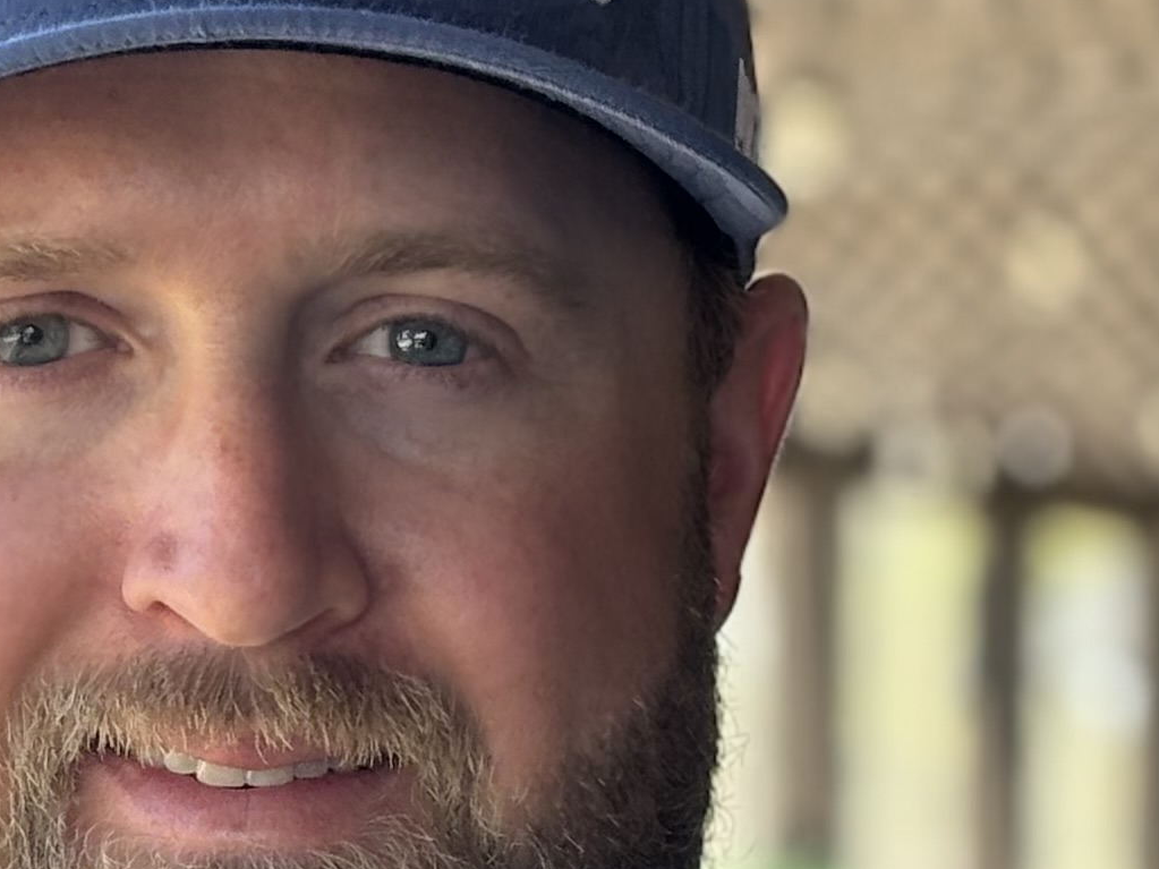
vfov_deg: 7.2
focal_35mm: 205
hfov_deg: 9.6
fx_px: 6863
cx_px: 170
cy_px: 1046
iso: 32
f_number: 1.6
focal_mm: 5.96
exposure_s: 1/351
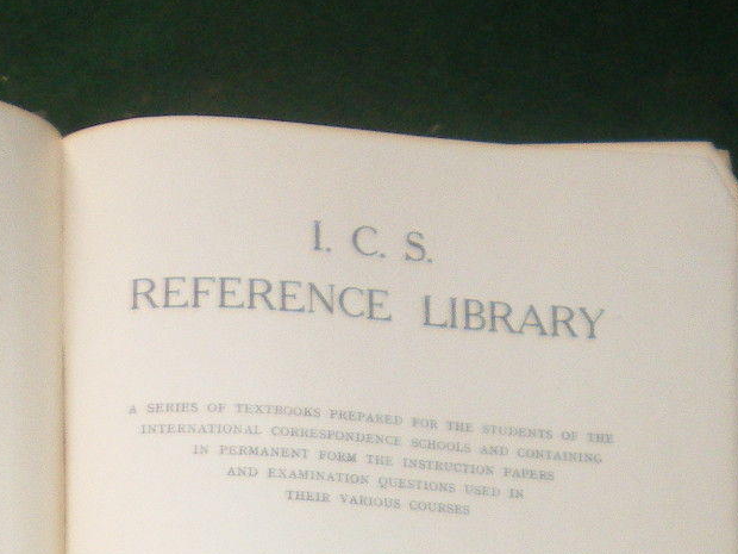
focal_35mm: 98
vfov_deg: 14.6
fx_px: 2089
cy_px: 664
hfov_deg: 19.8
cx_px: 125
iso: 200
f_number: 3.1
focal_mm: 6.3
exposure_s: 1/50
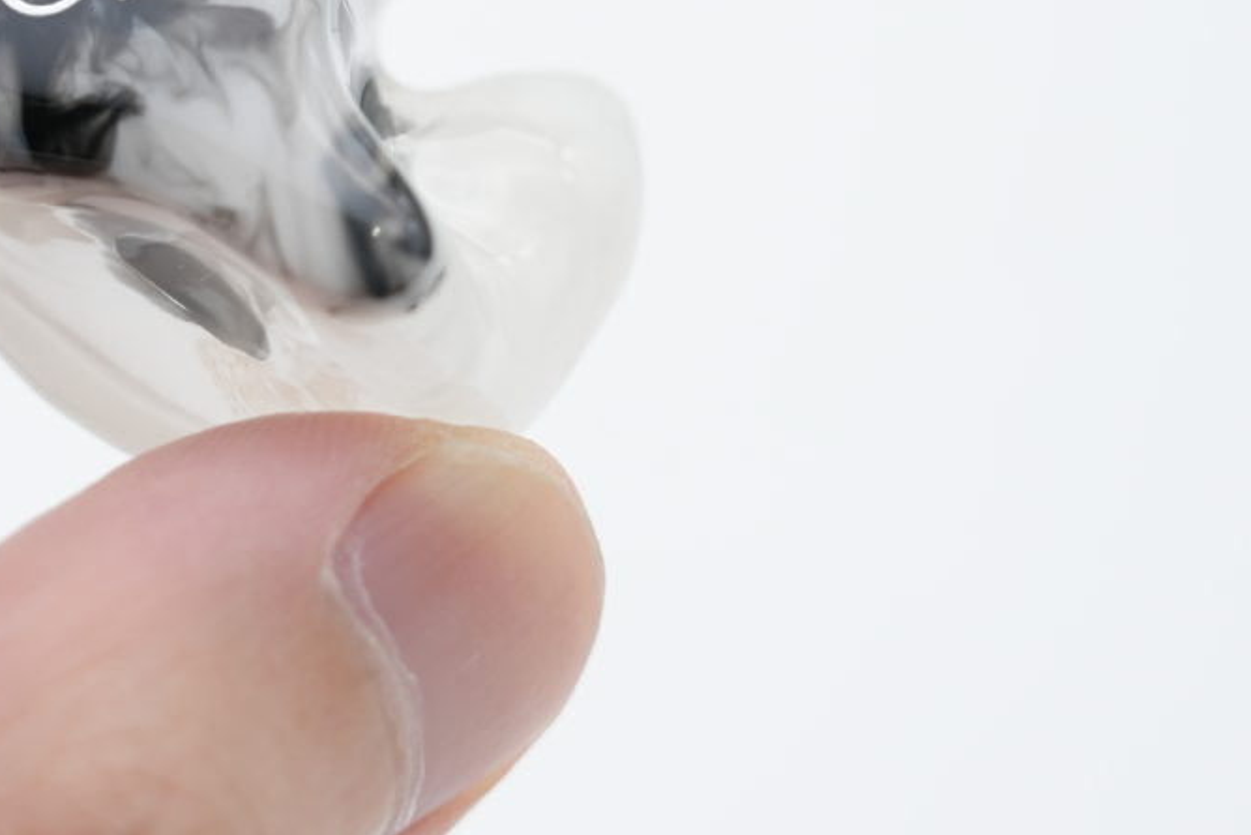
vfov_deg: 12.6
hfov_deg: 18.7
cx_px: 215
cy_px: 26
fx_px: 3754
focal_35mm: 108
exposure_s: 1/60
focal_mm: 47
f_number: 5.6
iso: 320
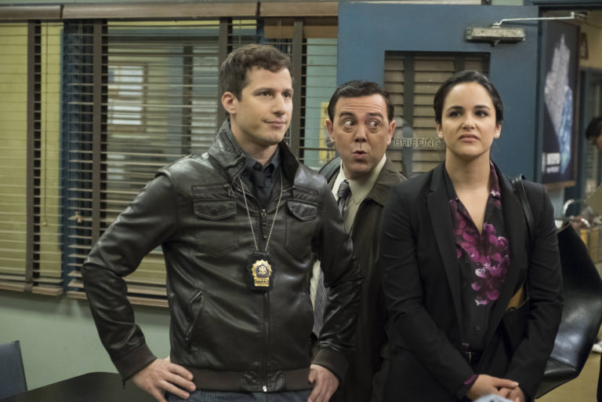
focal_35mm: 83
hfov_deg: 24.5
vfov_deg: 16.5
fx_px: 1388
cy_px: 201
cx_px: 301
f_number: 2.8
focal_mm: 55
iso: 3200
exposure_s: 1/160
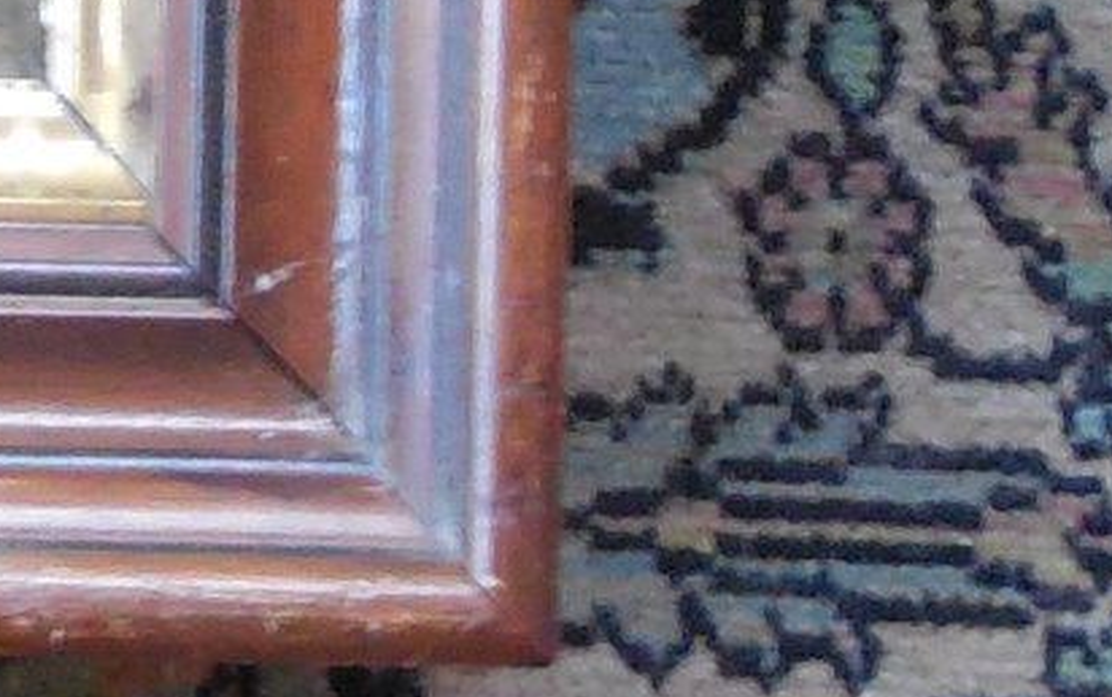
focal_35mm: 221
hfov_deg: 9.0
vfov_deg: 5.7
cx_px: -1077
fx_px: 6701
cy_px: -1102
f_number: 3.9
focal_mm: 7.8
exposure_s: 1/5
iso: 800
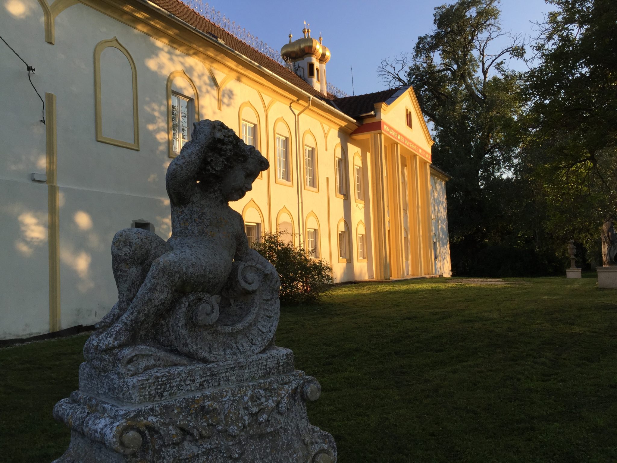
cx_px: 308
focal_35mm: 29
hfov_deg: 61.7
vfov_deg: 48.2
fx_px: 517
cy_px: 232
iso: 32
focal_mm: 4.15
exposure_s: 1/807
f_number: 2.2
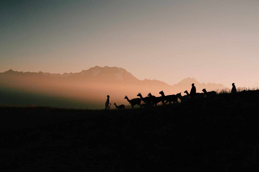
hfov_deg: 36.2
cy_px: 86
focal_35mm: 55
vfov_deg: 24.6
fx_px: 396
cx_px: 130
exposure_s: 1/5000
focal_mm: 55
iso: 2000
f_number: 13
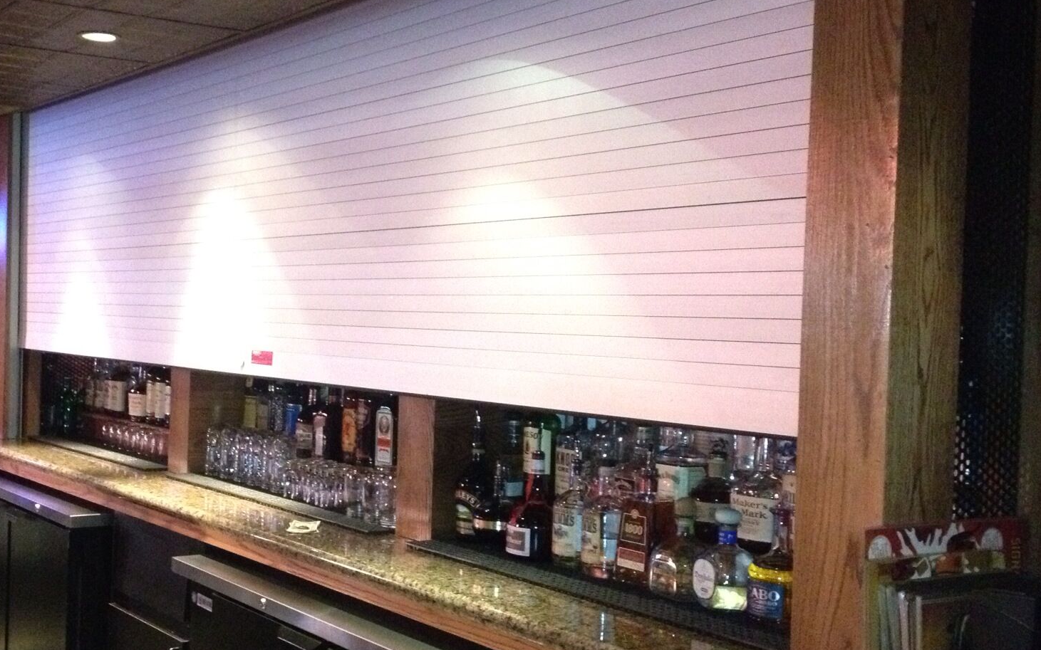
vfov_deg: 24.9
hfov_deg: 38.4
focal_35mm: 52
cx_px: 337
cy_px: 356
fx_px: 1475
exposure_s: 1/16
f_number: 2.4
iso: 800
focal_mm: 4.28
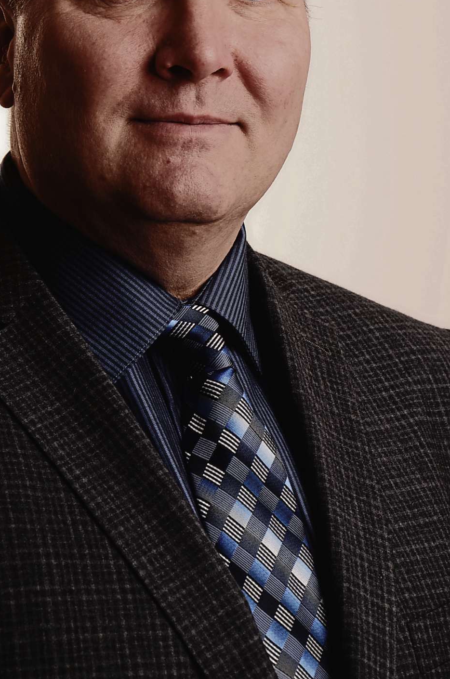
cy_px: 187
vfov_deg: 9.0
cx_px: 131
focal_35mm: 229
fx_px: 4307
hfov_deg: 6.0
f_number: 8
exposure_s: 1/125
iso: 100
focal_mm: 105
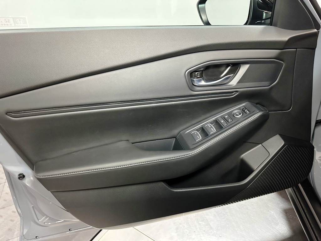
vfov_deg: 56.8
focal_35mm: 24
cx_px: 160
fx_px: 223
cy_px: 120
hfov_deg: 71.6
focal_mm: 6.86
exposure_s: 1/40
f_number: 1.78
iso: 800
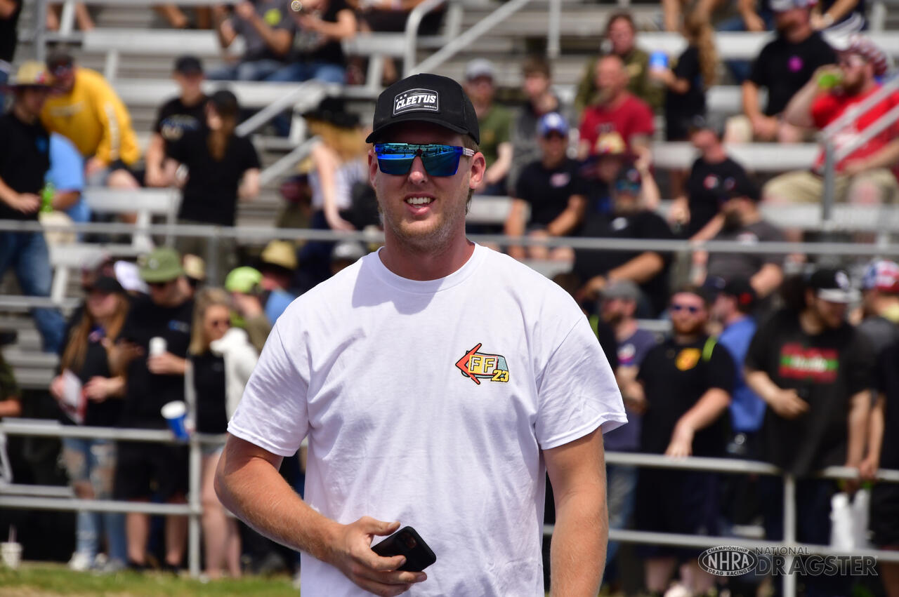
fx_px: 6911
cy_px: 298
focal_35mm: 277
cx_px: 450
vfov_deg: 5.0
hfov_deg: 7.4
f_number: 6.3
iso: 400
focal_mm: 185
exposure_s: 1/1000
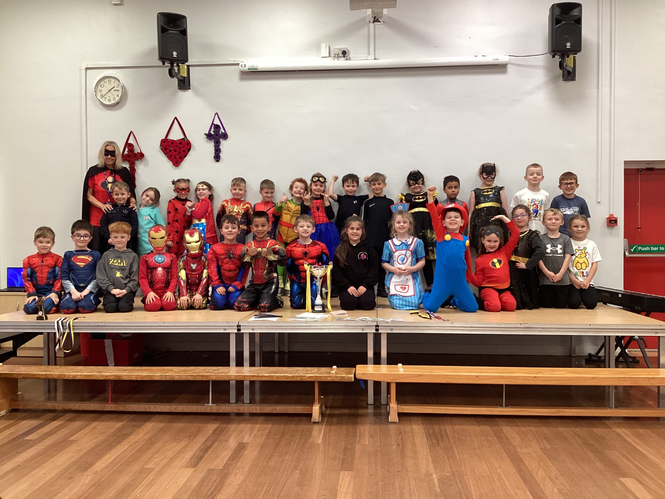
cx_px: 332
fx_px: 596
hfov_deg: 58.4
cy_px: 250
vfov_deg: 45.4
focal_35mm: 31
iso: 200
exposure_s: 1/50
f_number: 2.4
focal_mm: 3.3
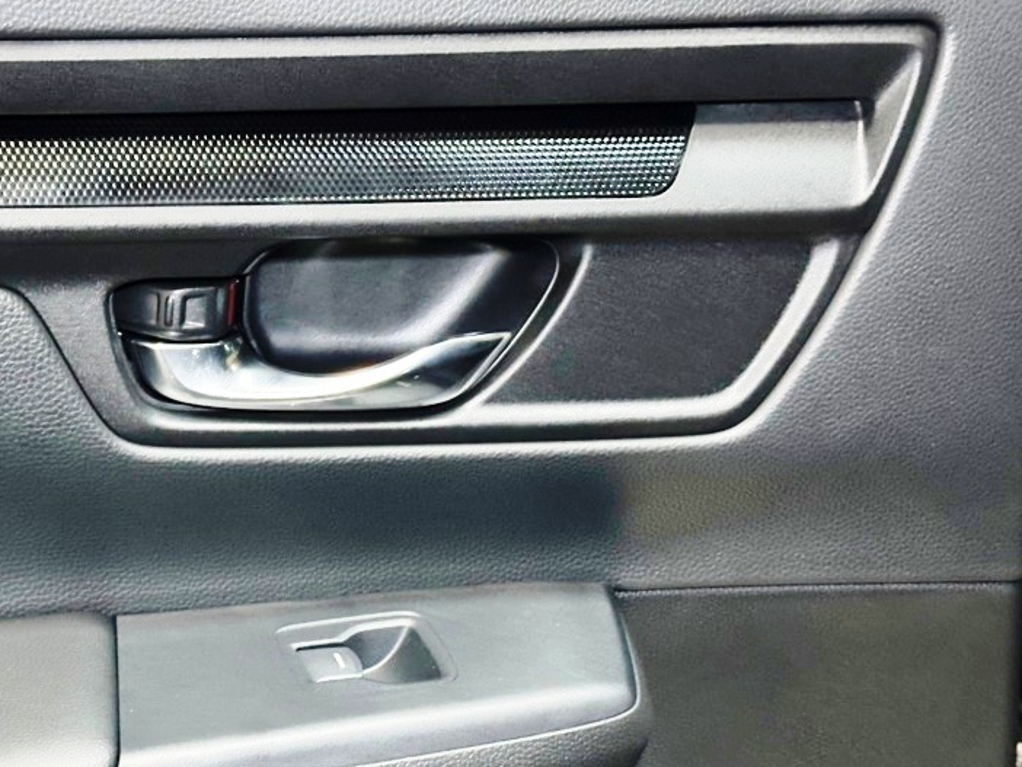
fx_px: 2067
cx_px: 281
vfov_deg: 20.9
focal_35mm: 70
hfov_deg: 27.5
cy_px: 552
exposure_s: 1/30
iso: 640
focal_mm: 6.86
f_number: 1.78
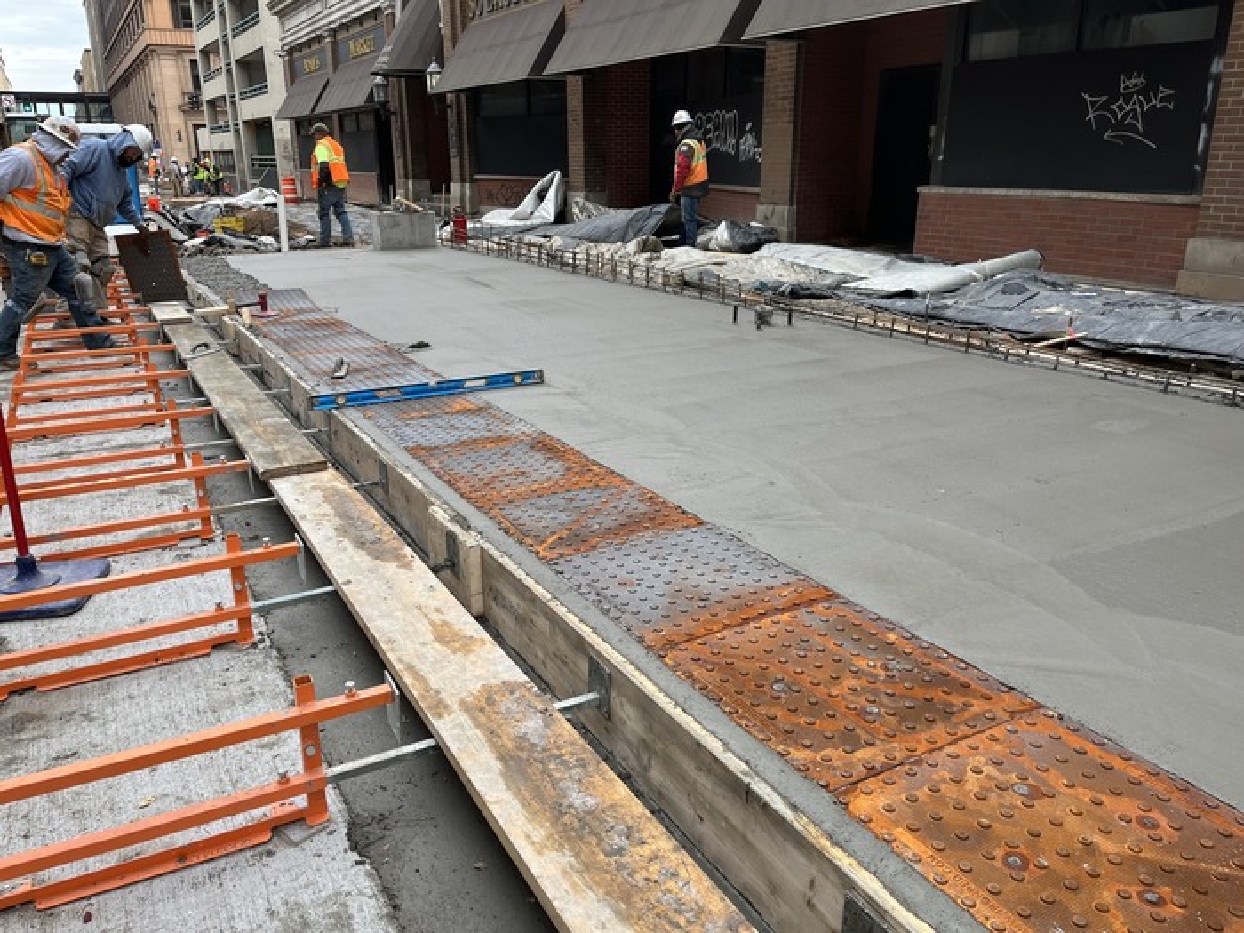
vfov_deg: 53.1
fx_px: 934
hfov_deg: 67.3
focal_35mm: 26
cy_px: 466
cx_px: 622
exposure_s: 1/164
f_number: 1.6
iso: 40
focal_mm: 5.1
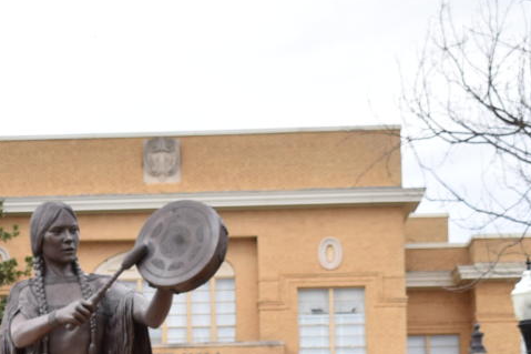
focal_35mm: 141
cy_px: 507
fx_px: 2079
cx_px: 44
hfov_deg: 14.4
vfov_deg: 9.5
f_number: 5.6
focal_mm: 30
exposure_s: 1/500
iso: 200
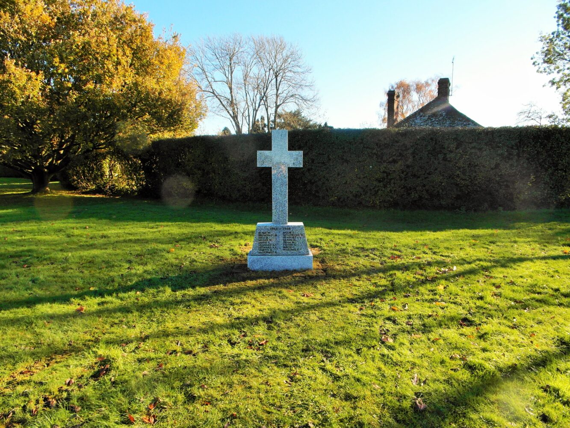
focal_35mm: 23
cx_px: 285
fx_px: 379
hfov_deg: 73.9
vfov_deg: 58.9
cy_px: 214
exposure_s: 1/350
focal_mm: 4.1
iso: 100
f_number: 4
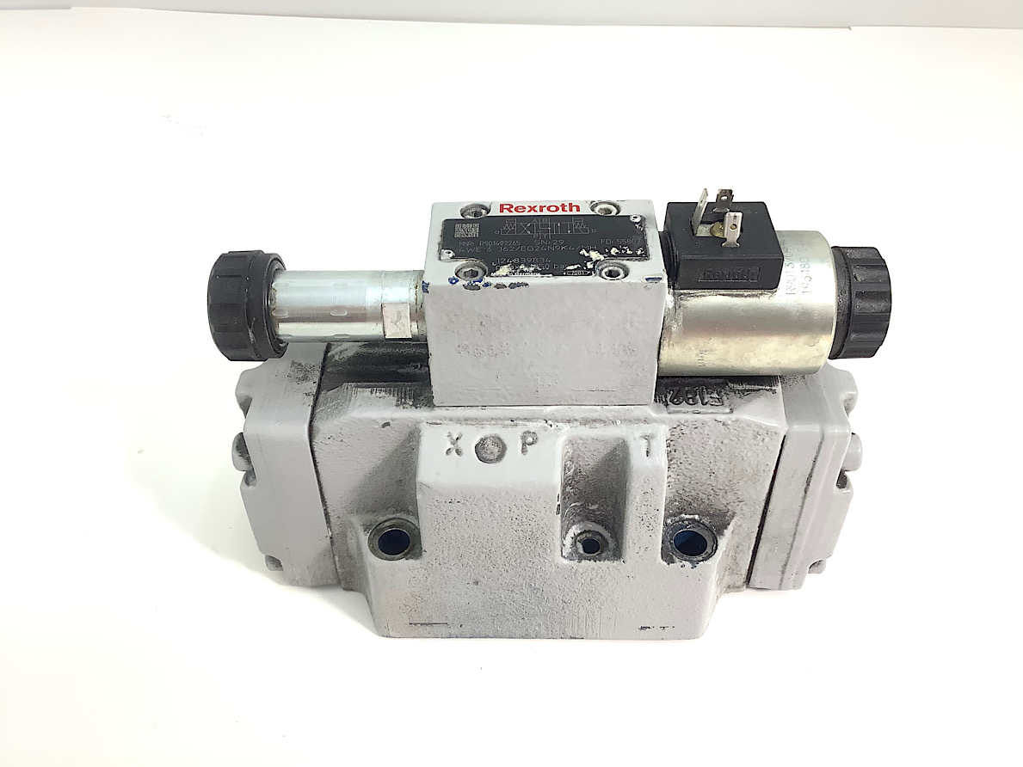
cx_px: 512
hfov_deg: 58.3
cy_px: 384
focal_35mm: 31
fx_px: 916
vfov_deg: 45.4
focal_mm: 3.3
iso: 64
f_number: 2.4
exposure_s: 1/50
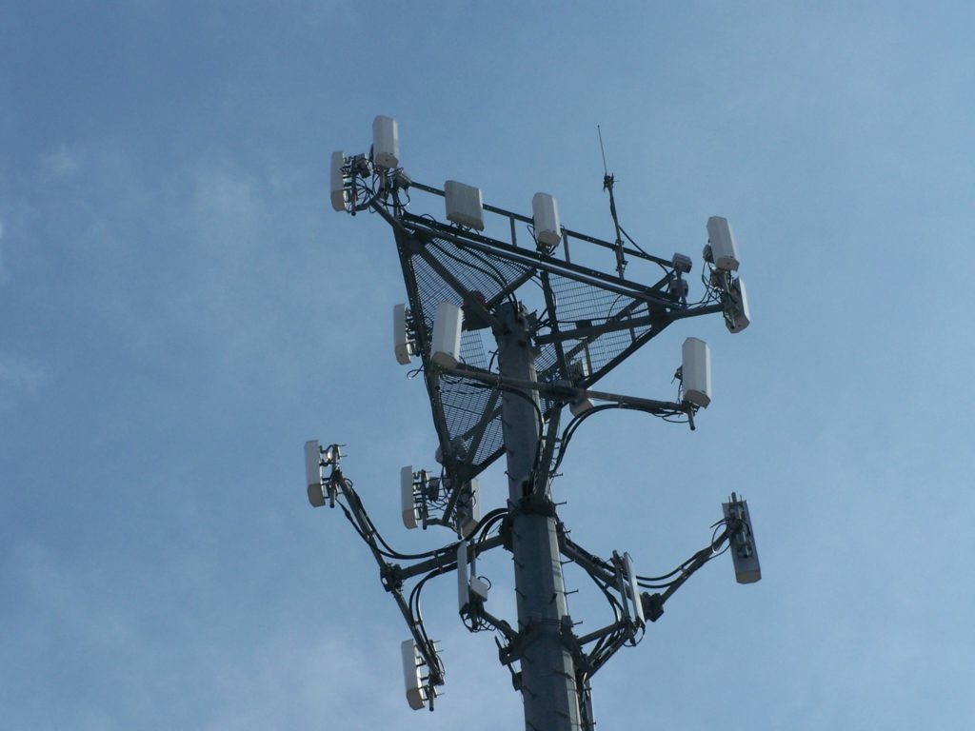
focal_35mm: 128
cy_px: 366
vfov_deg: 11.6
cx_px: 488
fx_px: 3605
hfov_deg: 15.4
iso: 80
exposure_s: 1/500
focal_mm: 21.2
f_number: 6.3
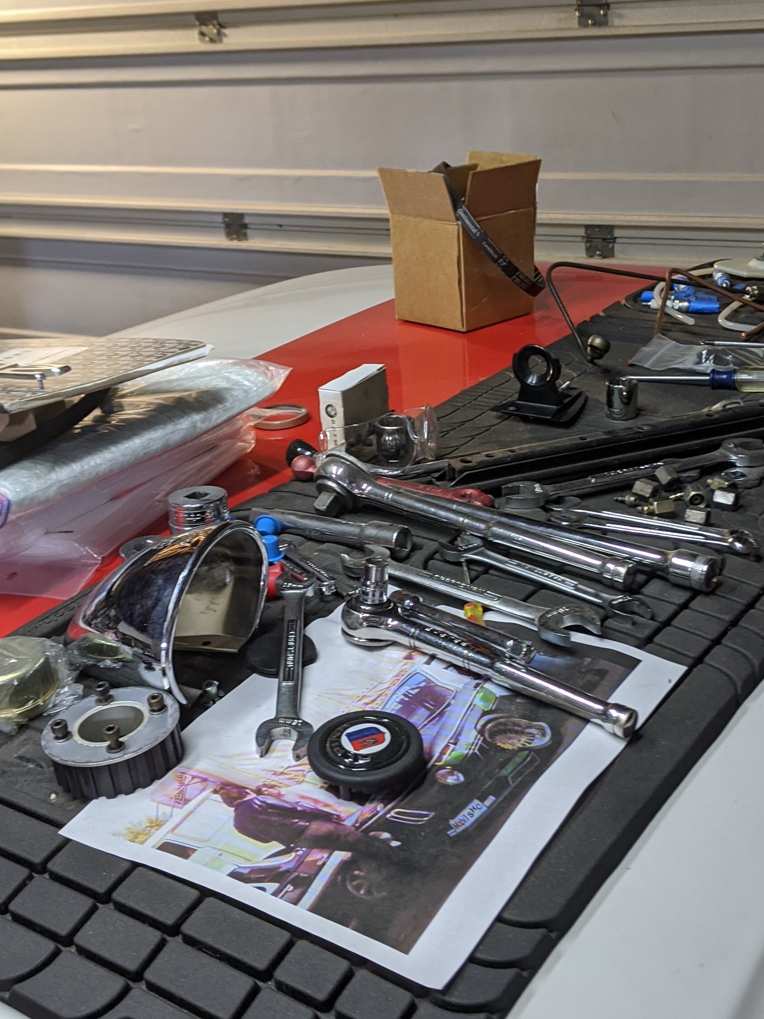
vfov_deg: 39.7
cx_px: 415
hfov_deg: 30.3
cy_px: 503
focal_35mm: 48
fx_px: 1413
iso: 100
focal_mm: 4.44
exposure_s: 1/24
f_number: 1.8
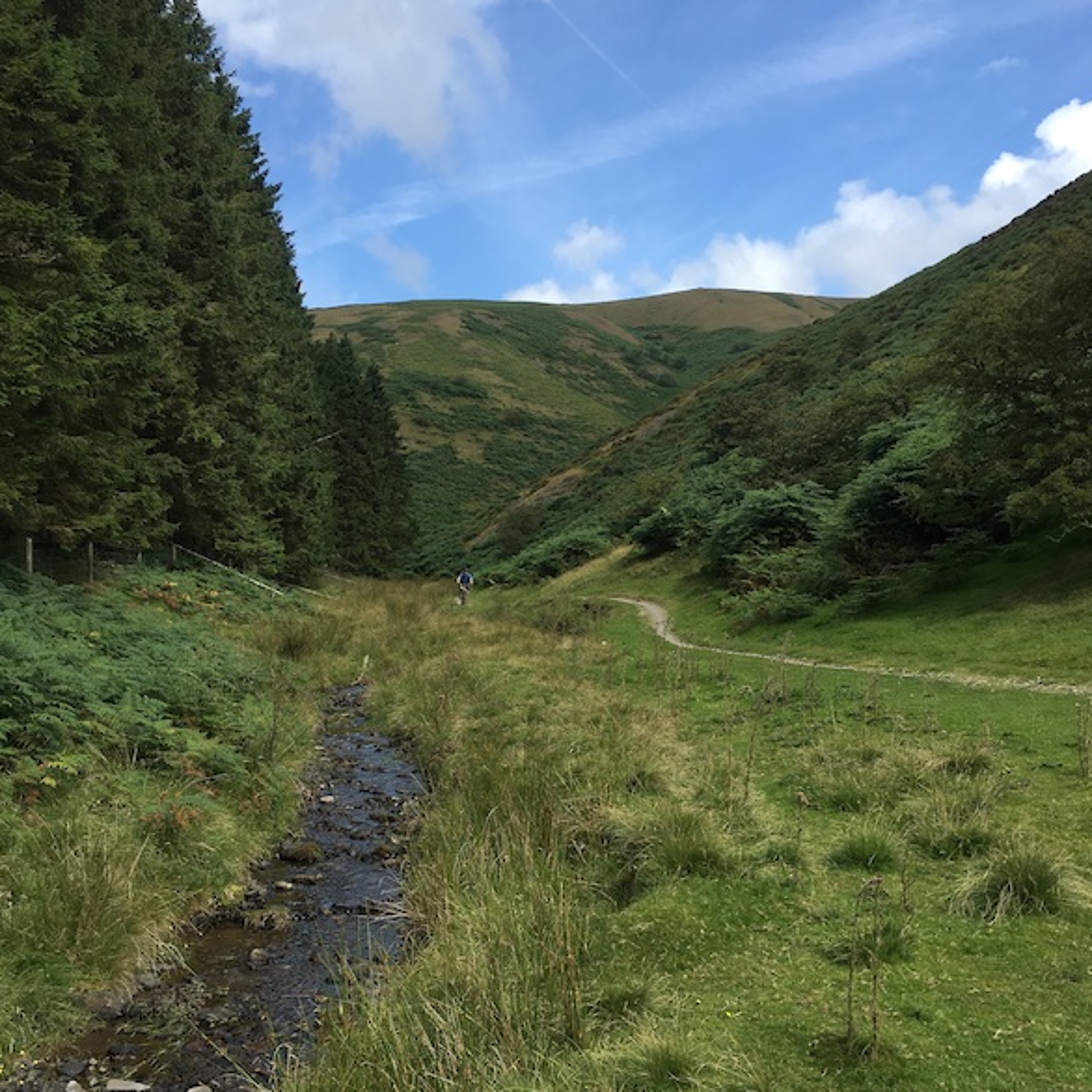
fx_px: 1249
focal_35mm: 35
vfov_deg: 47.1
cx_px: 552
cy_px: 613
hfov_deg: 47.2
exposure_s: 1/855
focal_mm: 4.15
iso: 25
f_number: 2.2
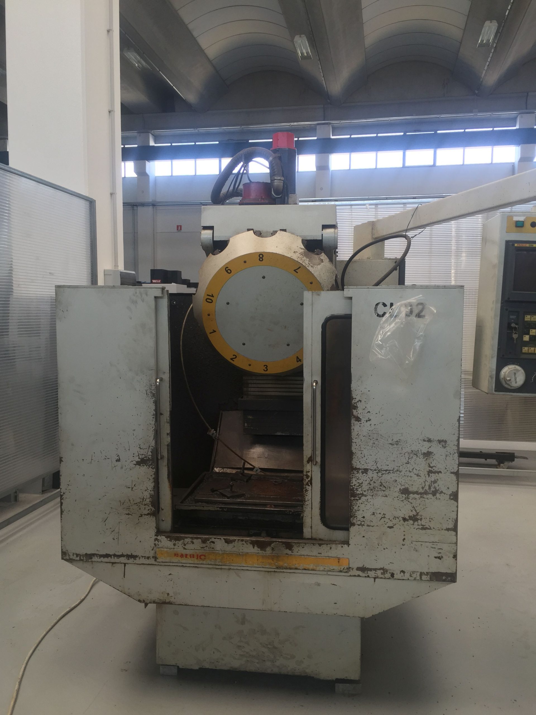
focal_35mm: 29
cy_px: 358
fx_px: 599
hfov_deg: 48.2
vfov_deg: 61.7
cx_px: 268
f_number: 2.2
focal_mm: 4.15
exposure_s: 1/60
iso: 32
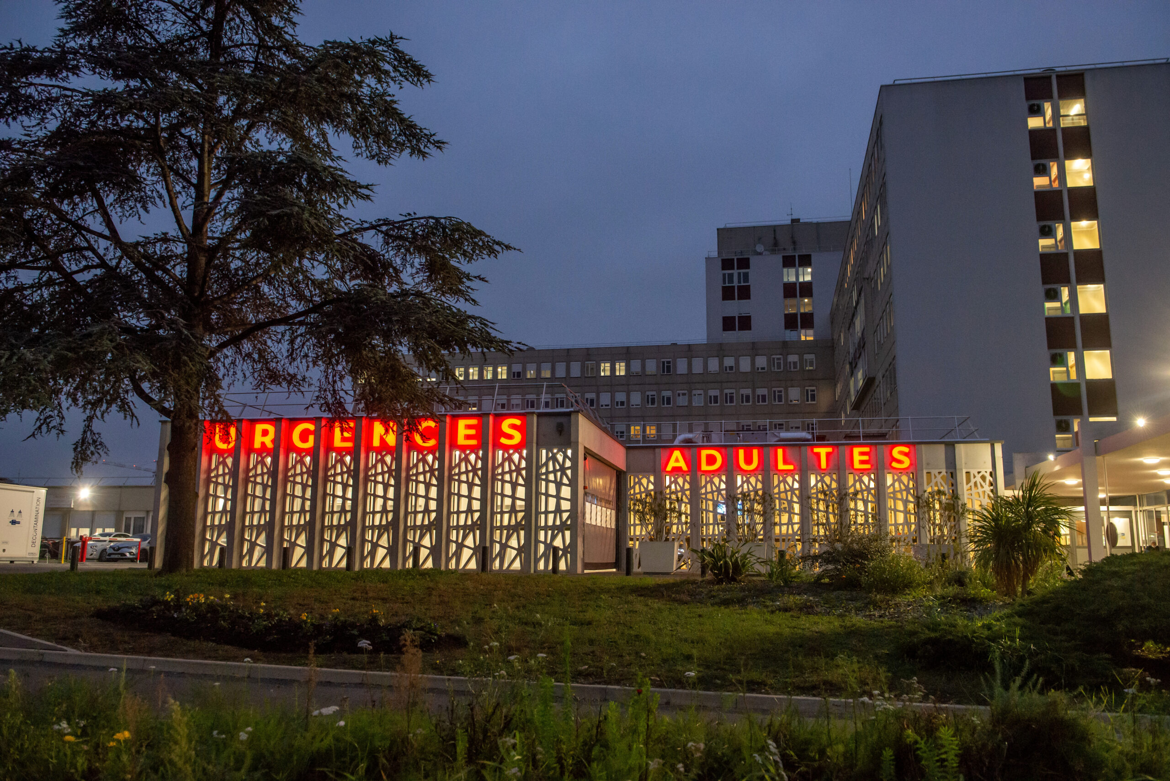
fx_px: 943
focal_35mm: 29
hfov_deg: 63.6
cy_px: 390
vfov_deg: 45.0
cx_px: 585
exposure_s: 1/100
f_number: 5
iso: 5000
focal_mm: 29
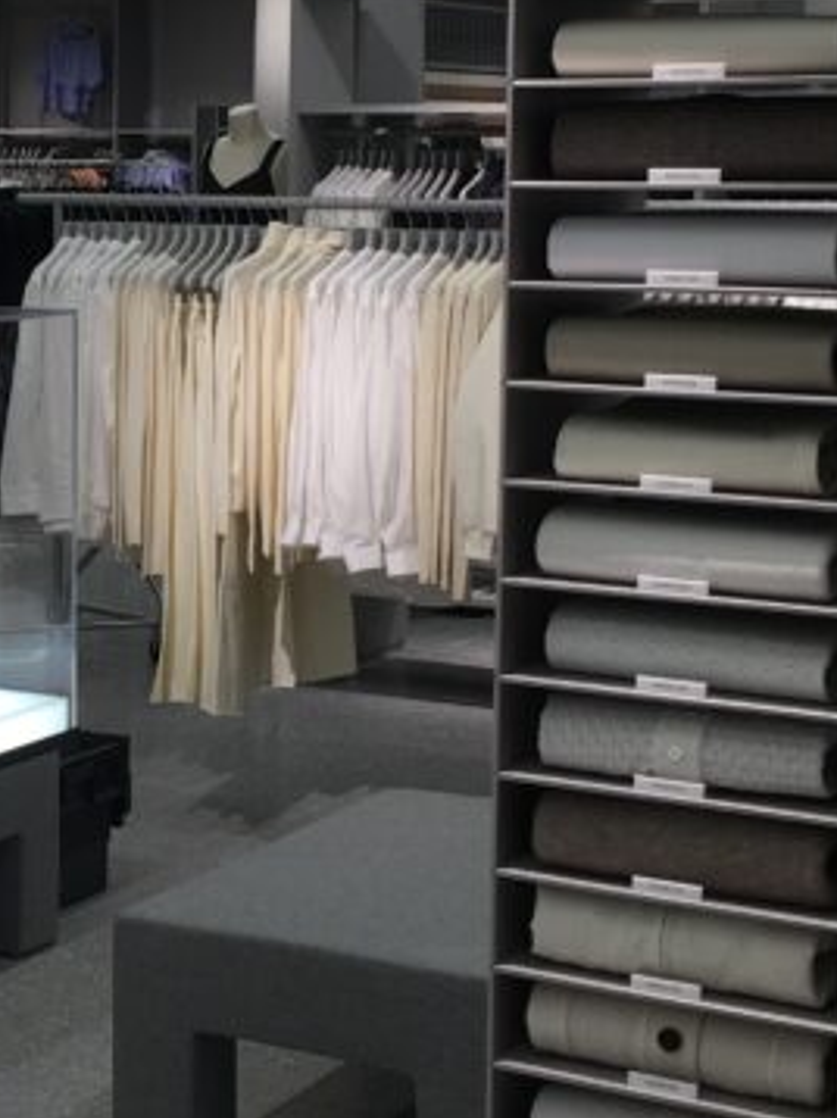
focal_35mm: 83
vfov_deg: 23.5
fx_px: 2679
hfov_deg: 17.4
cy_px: 418
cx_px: 19
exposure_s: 1/100
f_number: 2.2
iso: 32
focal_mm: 4.15
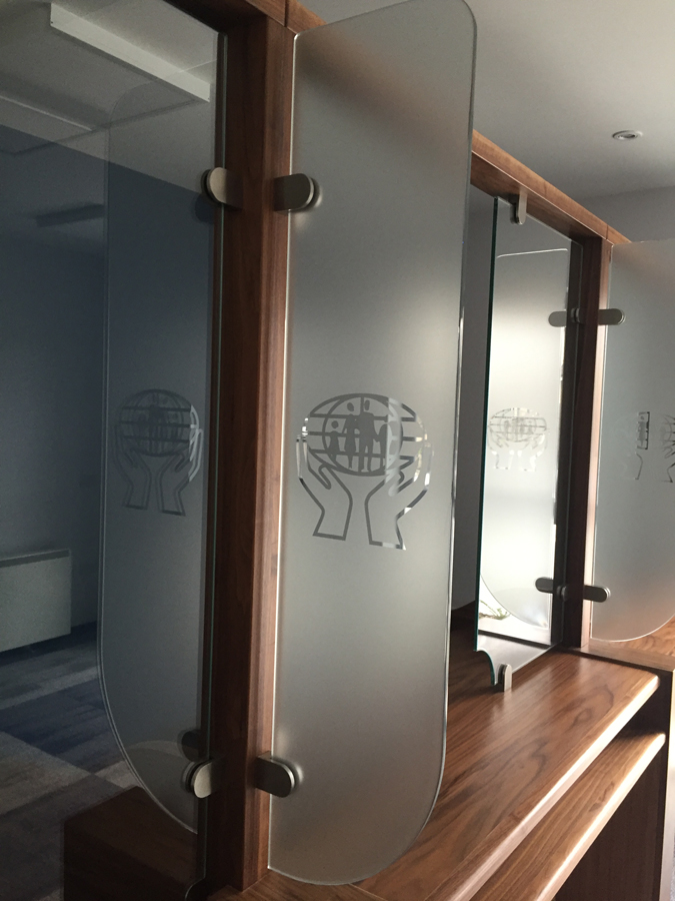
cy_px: 450
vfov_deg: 61.7
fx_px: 754
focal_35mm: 29
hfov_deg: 48.2
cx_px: 338
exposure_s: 1/33
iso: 160
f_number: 2.2
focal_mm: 4.15
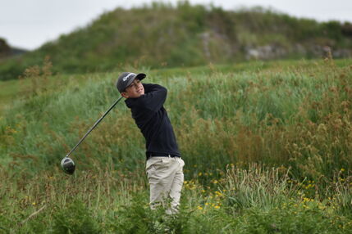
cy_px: 117
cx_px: 176
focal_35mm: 450
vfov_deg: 3.1
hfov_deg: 4.6
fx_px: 4400
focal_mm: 300
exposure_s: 1/1600
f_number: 6.3
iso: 400
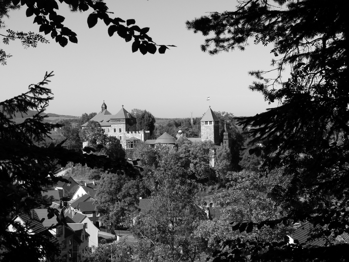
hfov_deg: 27.8
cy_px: 131
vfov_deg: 21.0
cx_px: 174
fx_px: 706
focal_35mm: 70
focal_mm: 12.6
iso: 100
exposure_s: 1/800
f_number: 4
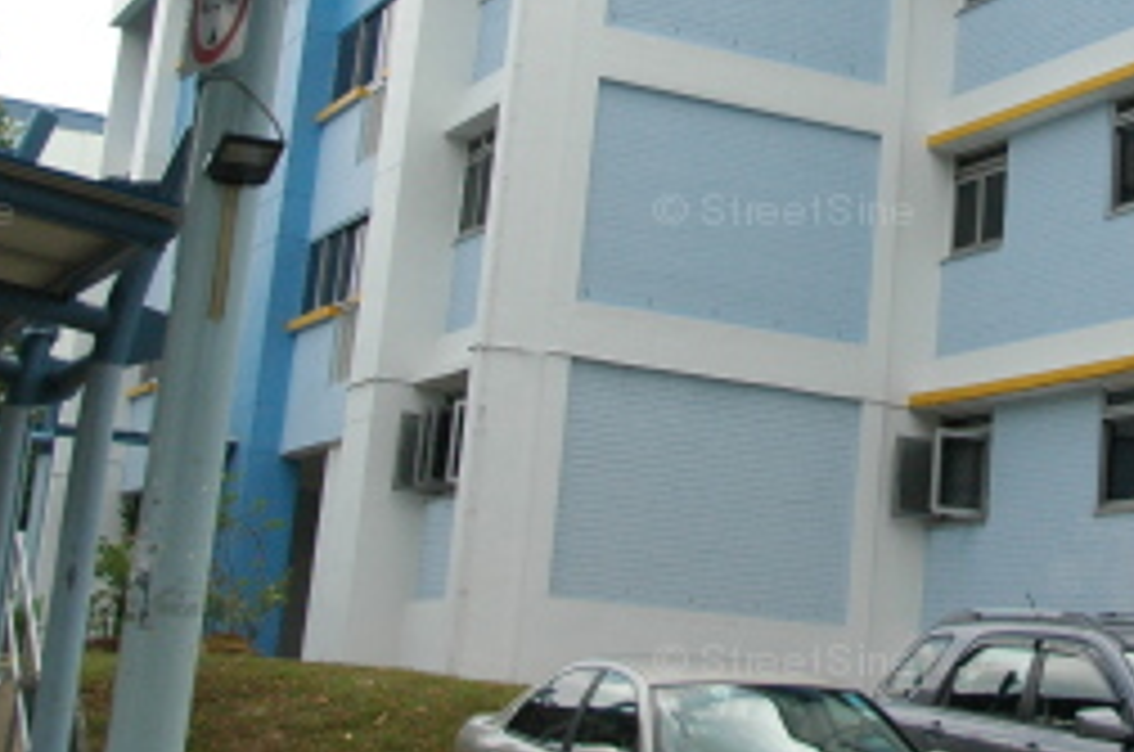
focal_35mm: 72
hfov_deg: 27.3
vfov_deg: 18.6
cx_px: 990
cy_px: 110
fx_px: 2264
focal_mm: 22
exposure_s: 1/2000
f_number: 4
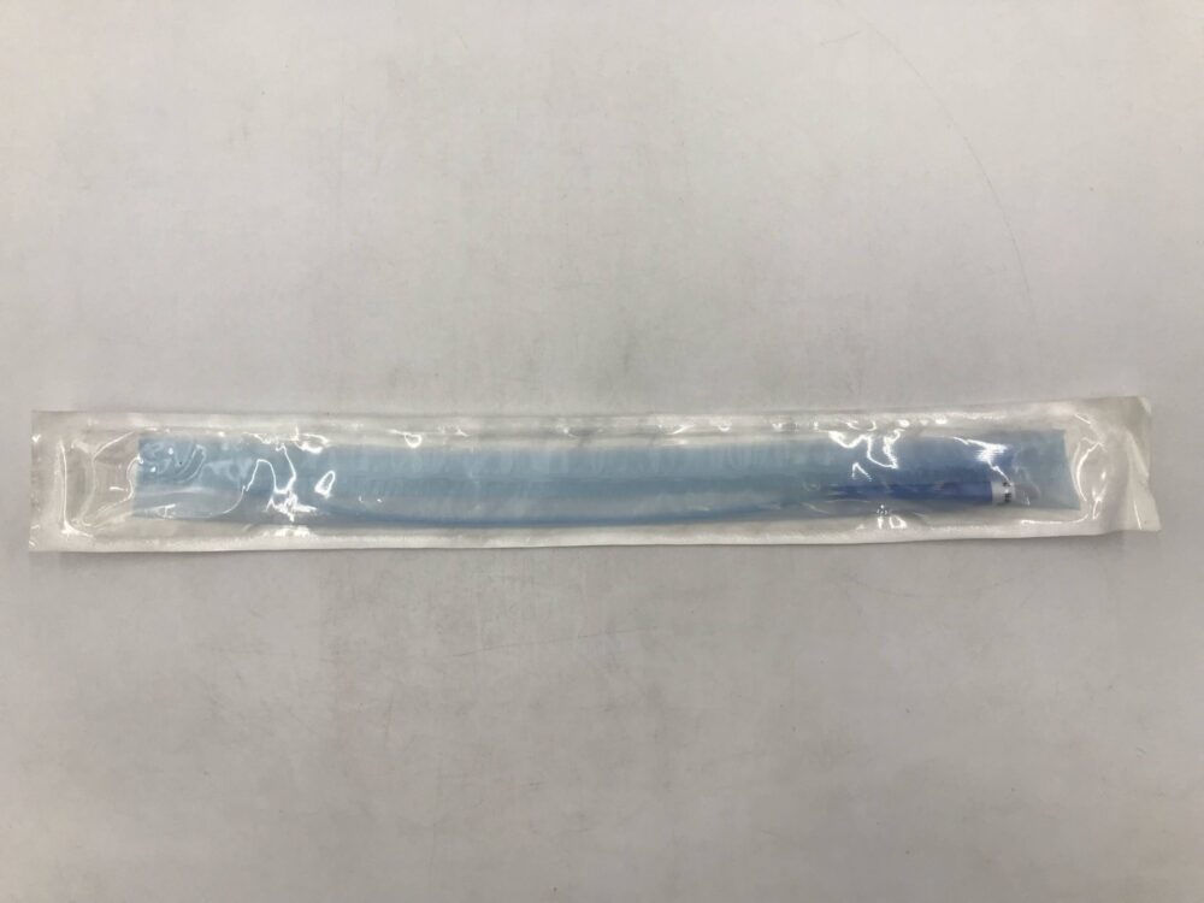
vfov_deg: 49.7
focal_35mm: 28
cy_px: 452
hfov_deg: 63.4
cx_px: 602
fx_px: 974
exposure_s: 1/324
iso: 20
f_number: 1.8
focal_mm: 3.99
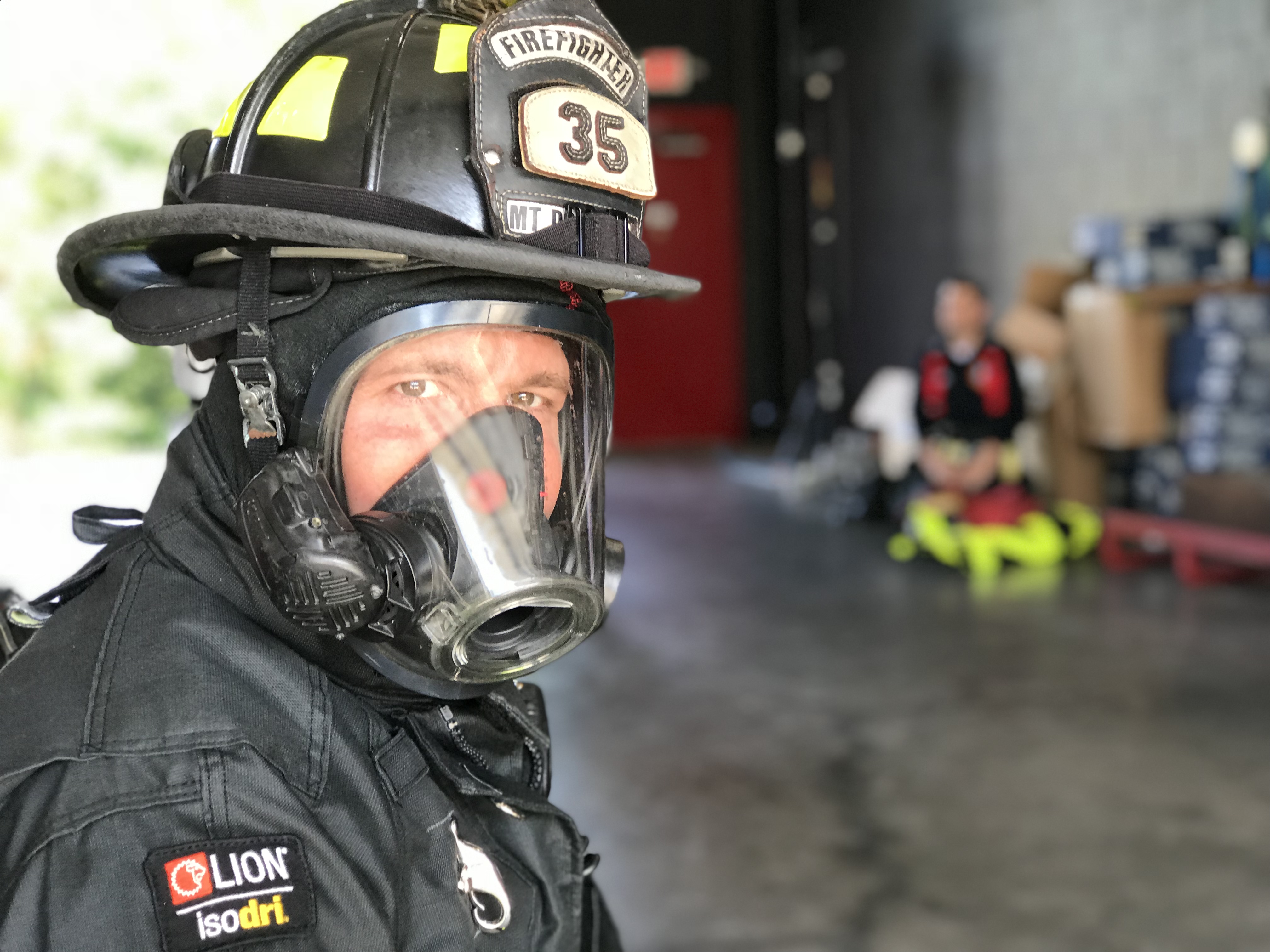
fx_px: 2091
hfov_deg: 33.8
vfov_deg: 25.7
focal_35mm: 57
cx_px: 635
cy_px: 476
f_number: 2.8
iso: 64
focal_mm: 6.6
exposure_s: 1/60
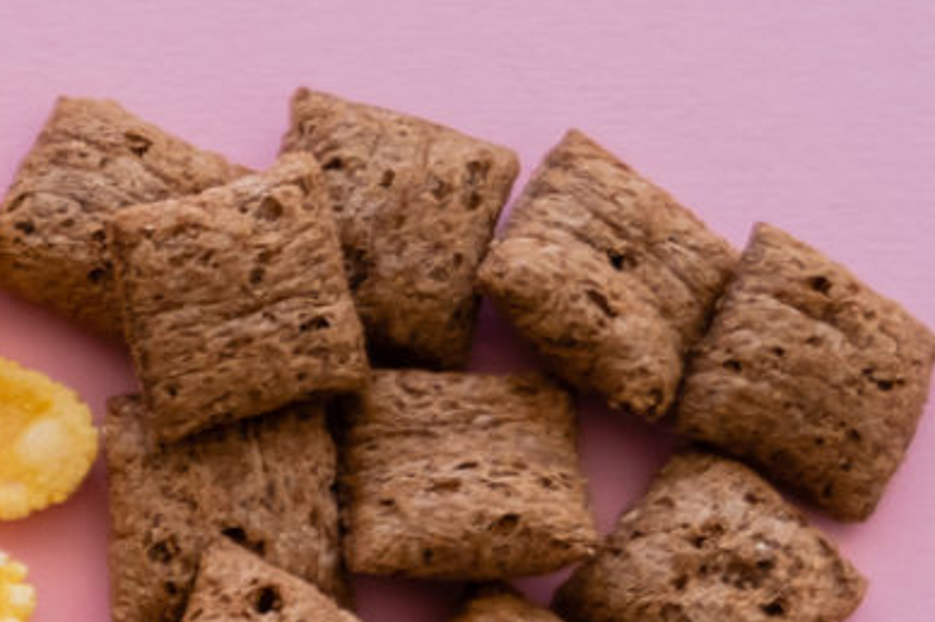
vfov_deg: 6.4
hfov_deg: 9.0
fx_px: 5398
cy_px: 1263
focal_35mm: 208
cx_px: -1243
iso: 400
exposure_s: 1/125
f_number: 4
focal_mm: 42
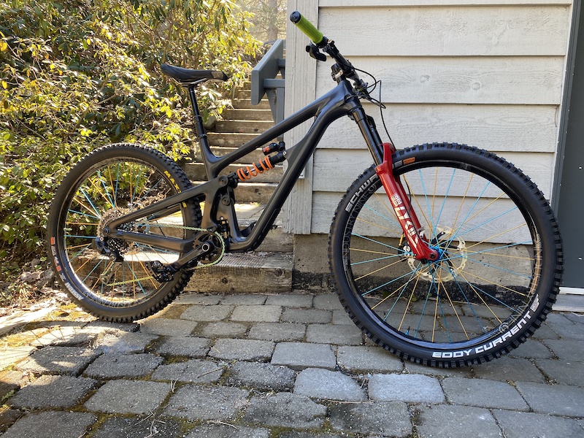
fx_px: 439
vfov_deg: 53.1
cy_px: 219
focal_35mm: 26
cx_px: 292
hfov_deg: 67.3
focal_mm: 4.25
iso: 40
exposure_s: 1/122
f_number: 1.8
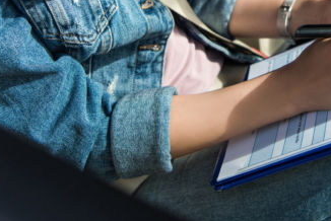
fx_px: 736
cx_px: 268
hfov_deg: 24.9
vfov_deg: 16.5
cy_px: -34
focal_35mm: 80
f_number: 3.5
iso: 125
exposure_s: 1/640
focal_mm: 34
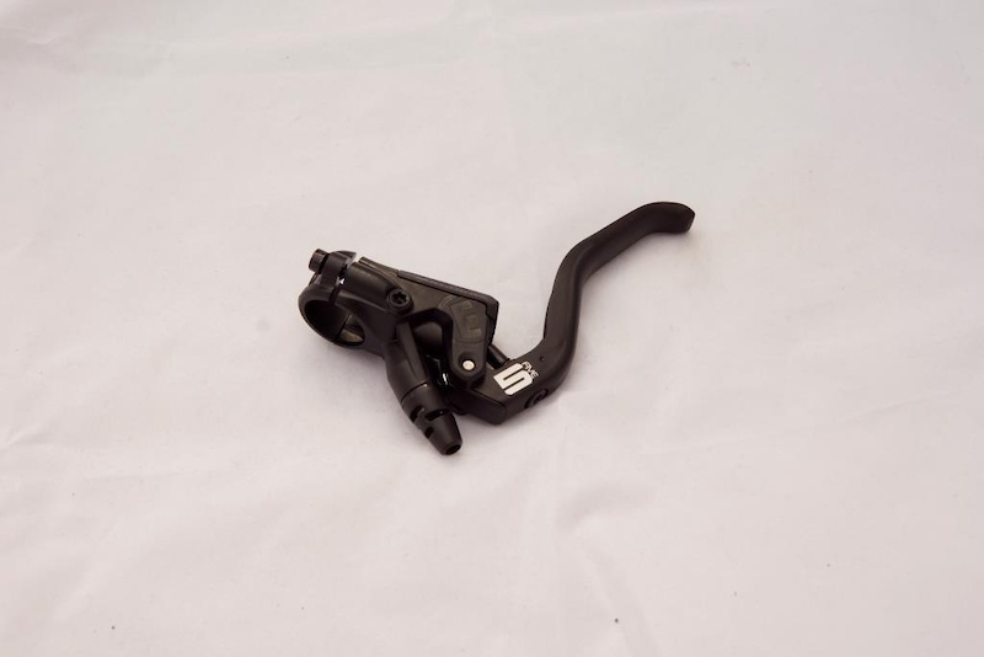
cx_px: 492
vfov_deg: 31.9
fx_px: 1148
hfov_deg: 46.4
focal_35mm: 42
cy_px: 328
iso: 100
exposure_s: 1/125
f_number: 10
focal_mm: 28
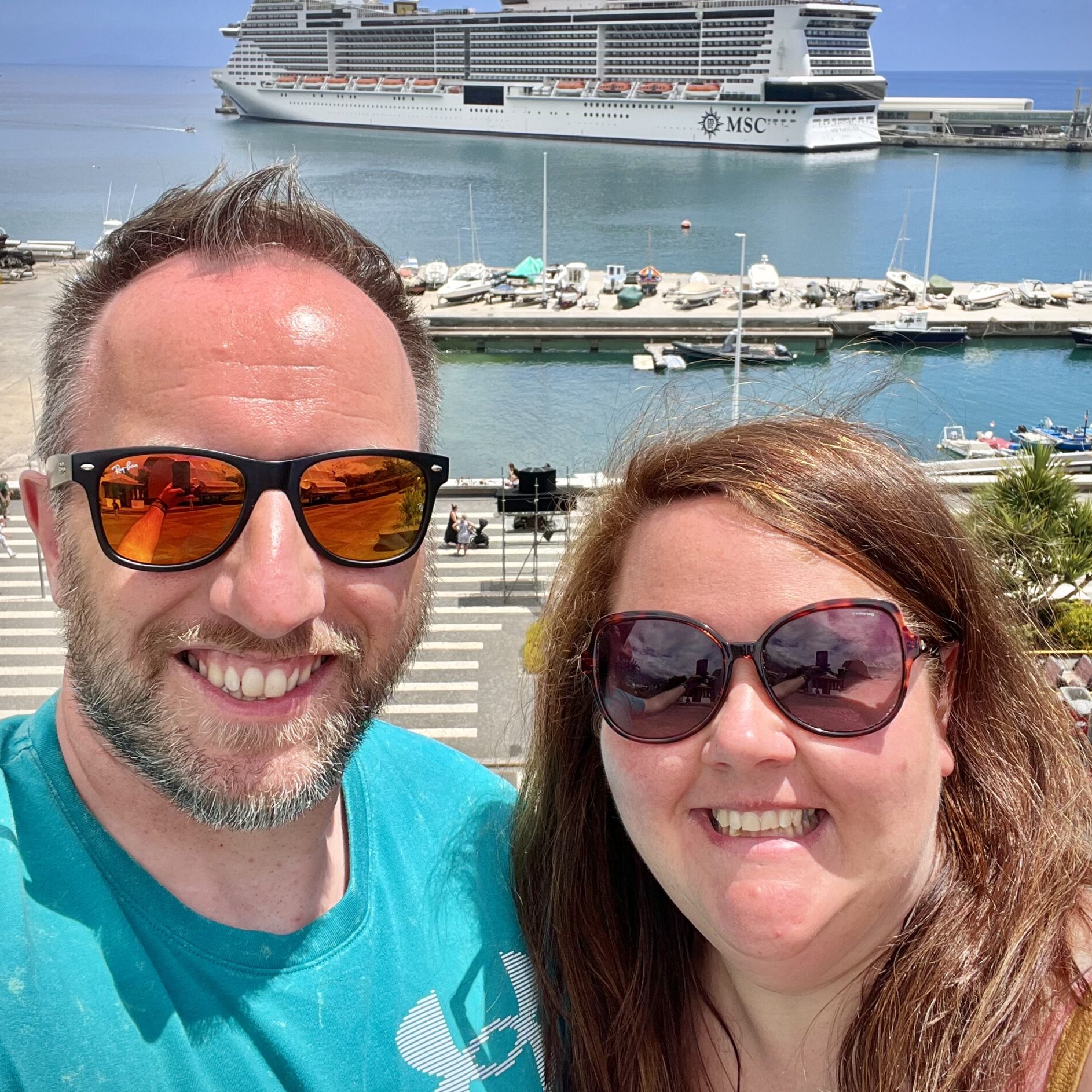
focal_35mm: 36
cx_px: 541
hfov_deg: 46.0
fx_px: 1285
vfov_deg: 45.9
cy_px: 472
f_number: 2.2
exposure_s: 1/750
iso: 32
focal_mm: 2.71
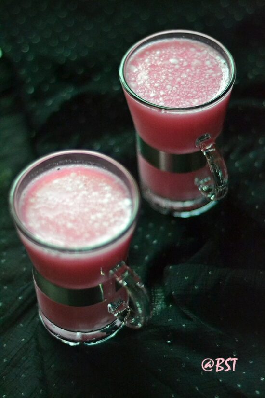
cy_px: 199
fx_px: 828
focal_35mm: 75
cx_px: 132
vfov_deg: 27.0
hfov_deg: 18.2
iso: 3200
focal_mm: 50
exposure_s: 1/25
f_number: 1.8
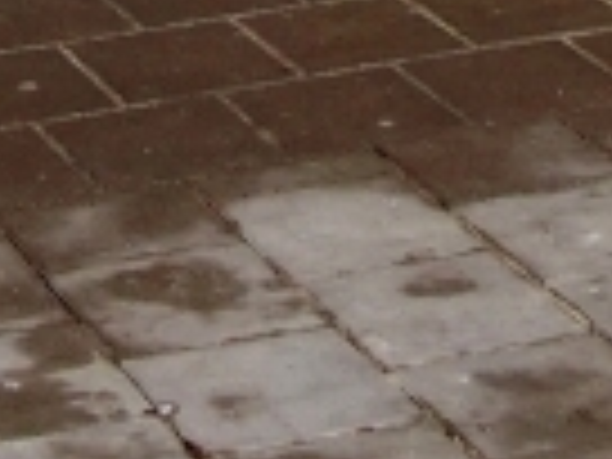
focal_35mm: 181
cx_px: 162
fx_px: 3200
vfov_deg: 6.8
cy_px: -1246
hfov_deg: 10.9
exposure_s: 1/200
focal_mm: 4.25
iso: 80
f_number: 3.5
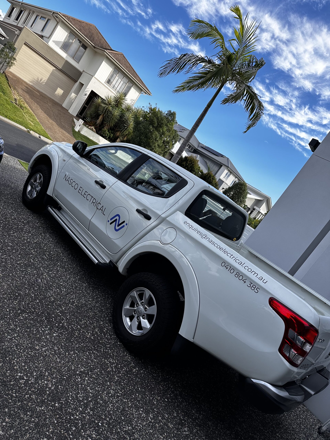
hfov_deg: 56.8
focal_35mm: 24
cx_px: 165
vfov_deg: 71.6
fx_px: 305
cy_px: 220
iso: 80
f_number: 1.78
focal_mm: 6.86
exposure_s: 1/2070
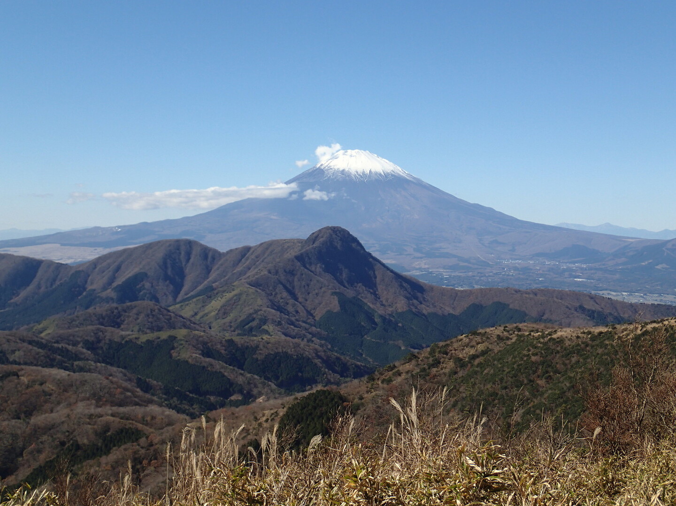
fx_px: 1035
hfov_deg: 36.2
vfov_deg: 27.5
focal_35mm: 53
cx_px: 338
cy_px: 253
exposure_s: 1/640
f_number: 4.5
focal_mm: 9.61
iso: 100
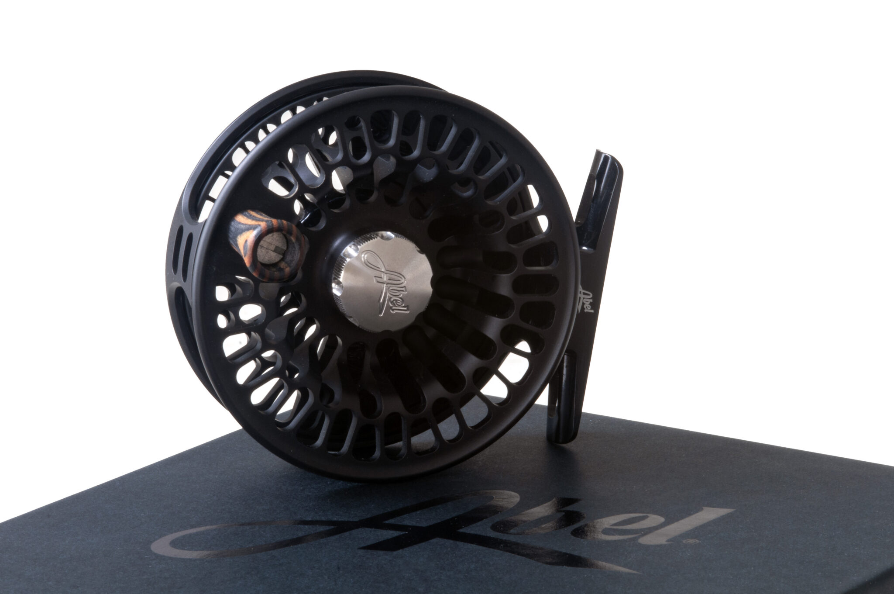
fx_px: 3906
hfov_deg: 13.1
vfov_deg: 8.7
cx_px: 447
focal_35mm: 158
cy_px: 297
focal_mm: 105
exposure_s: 5
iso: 200
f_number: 36
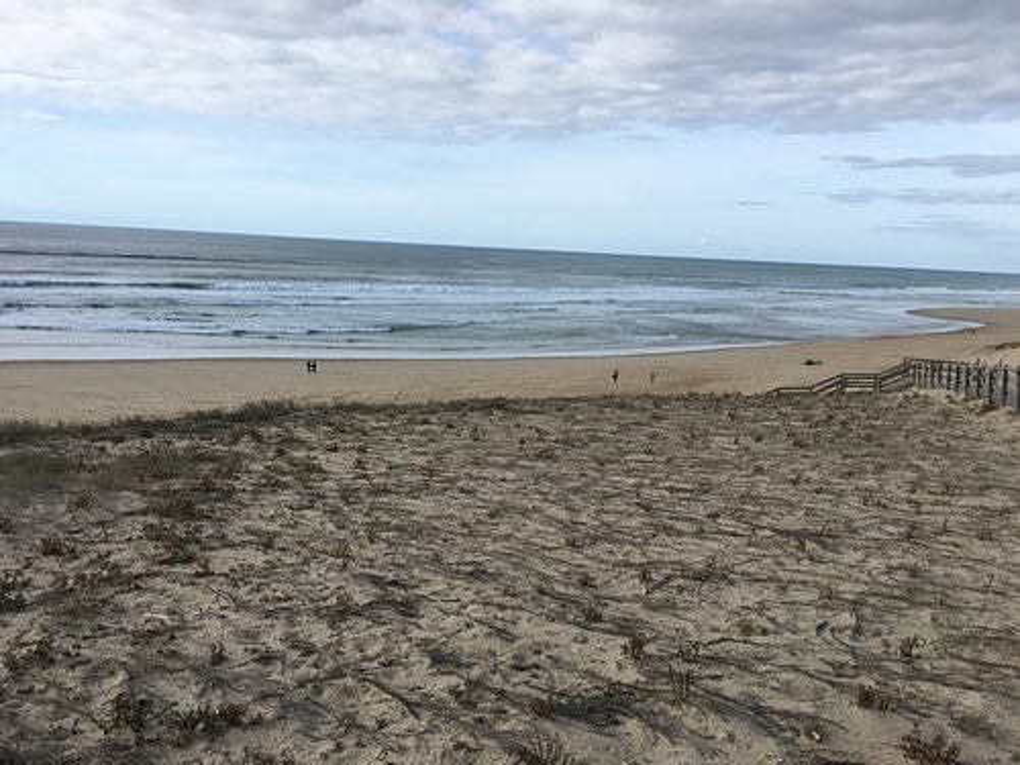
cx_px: 510
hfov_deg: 61.7
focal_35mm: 29
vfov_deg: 48.2
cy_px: 382
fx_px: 855
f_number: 2.2
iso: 25
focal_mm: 4.15
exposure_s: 1/1570
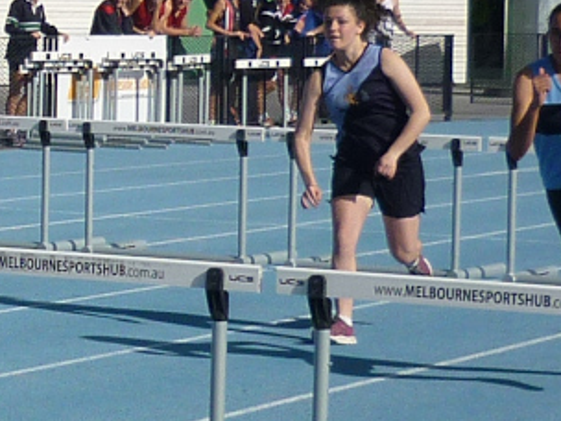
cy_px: 159
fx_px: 3257
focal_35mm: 201
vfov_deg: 7.4
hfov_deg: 9.6
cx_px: -203
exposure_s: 1/500
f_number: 8
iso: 100
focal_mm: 5.9
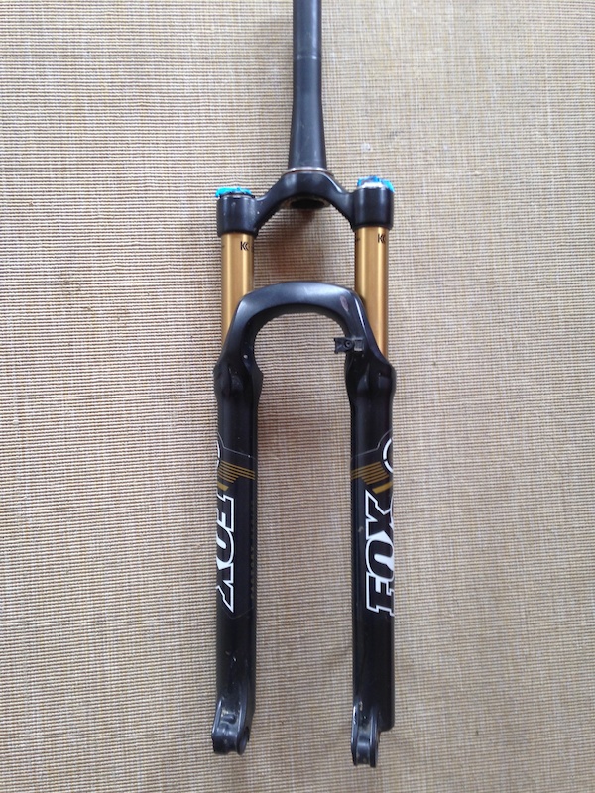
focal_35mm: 33
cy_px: 396
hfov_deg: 42.9
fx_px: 756
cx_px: 298
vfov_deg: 55.4
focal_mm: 4.12
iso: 50
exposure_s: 1/24
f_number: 2.4
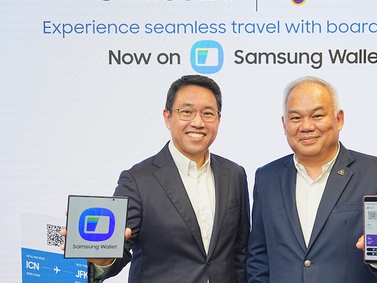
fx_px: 512
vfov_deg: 30.9
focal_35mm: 47
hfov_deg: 39.7
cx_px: 262
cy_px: 163
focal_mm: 31
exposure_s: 1/100
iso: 800
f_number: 3.5
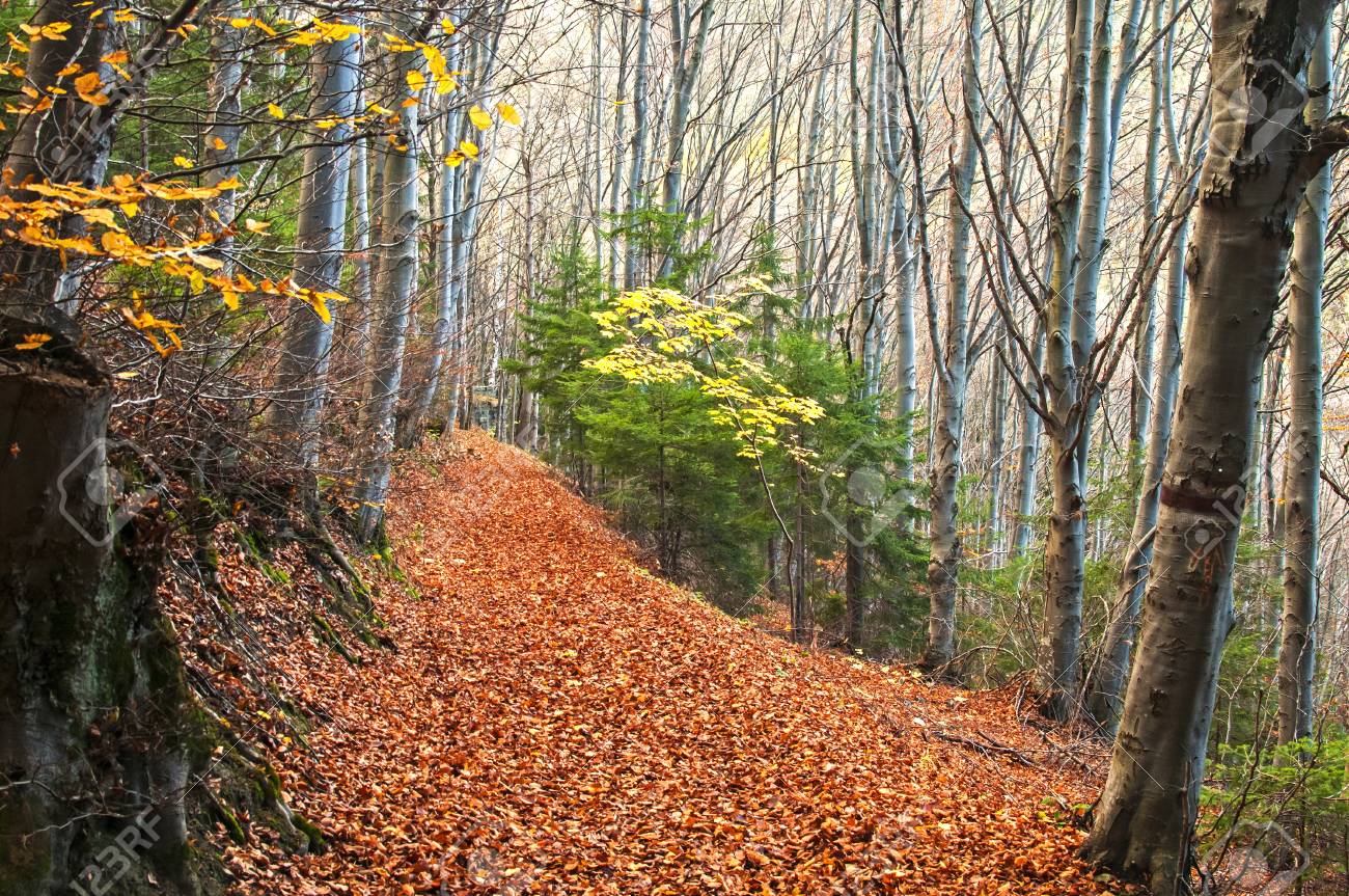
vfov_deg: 25.7
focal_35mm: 52
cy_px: 448
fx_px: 1965
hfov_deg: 37.9
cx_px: 674
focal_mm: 35
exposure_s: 1/20
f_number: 7.1
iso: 400
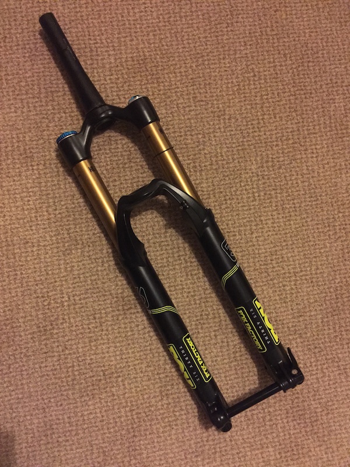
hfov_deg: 48.2
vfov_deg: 61.7
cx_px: 175
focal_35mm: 29
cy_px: 234
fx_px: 391
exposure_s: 1/17
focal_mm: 4.15
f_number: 2.2
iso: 1000
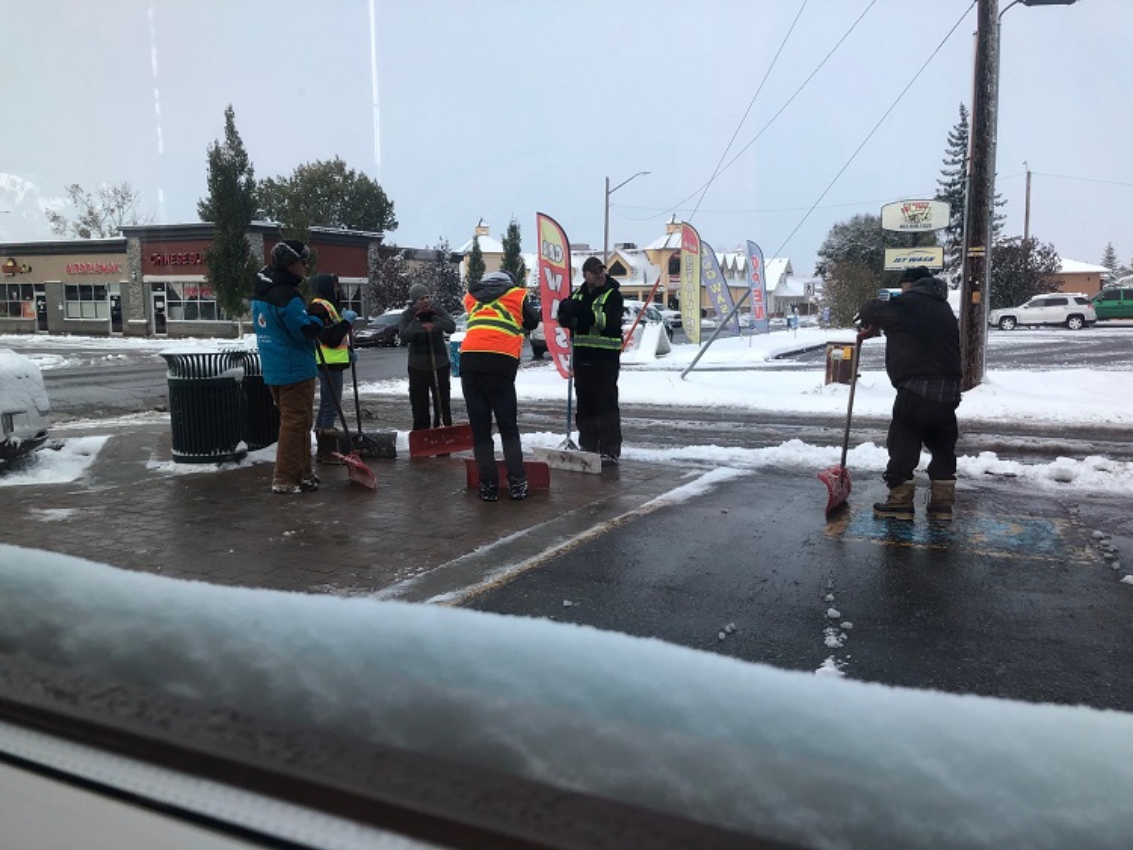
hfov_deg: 63.4
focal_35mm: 28
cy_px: 425
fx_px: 917
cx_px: 566
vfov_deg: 49.8
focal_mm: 3.99
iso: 40
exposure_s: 1/120
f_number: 1.8
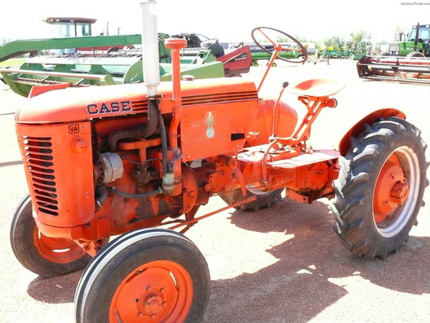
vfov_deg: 40.7
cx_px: 215
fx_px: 435
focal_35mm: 35
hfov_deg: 52.6
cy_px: 162
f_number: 5.6
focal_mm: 7.4
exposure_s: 1/200
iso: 400
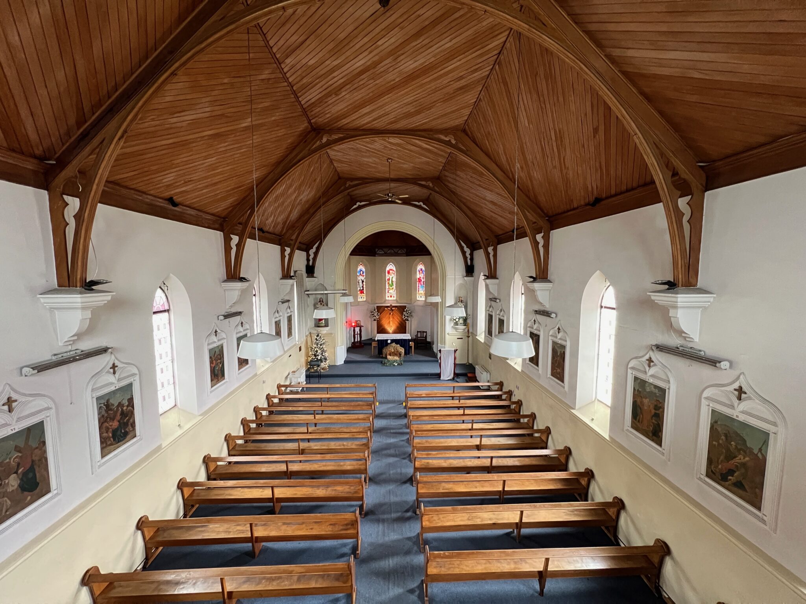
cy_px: 302
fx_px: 303
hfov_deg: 106.2
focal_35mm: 13
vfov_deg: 89.9
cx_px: 403
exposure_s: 1/60
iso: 800
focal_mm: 1.57
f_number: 1.8
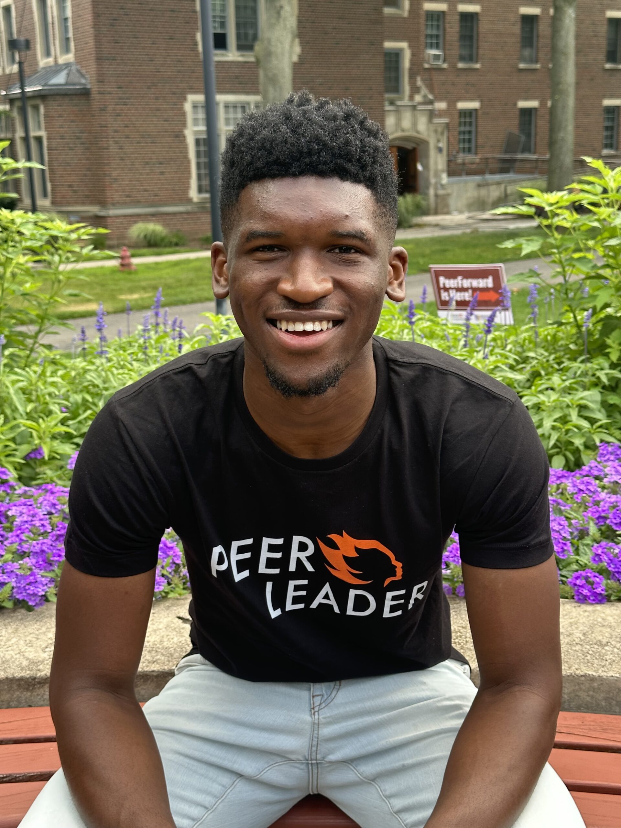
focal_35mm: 48
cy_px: 414
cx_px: 310
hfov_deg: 30.3
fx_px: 1148
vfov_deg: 39.7
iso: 64
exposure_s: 1/300
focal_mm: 6.86
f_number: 1.78
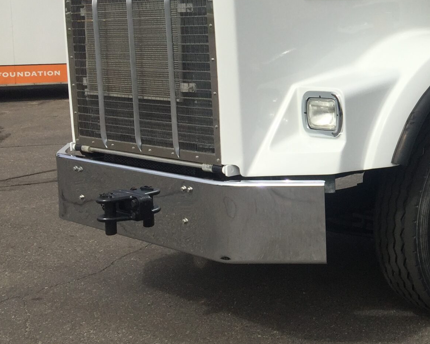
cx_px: 463
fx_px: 789
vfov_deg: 24.4
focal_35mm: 62
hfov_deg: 28.0
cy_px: 96
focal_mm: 4.15
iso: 32
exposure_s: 1/3300
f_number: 2.2
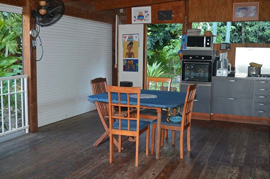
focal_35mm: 39
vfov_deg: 34.1
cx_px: 135
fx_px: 292
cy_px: 90
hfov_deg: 49.6
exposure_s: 1/60
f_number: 4
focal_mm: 26
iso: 720
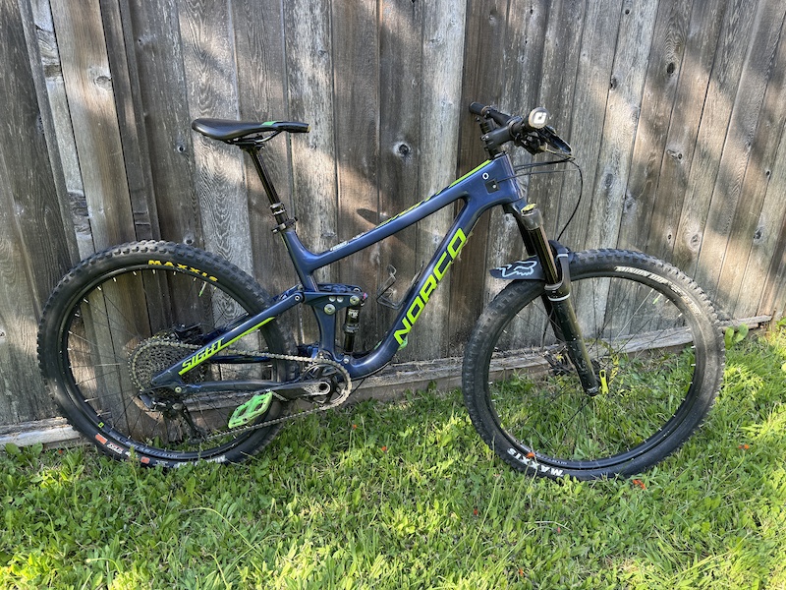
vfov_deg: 56.8
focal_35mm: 24
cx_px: 393
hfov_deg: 71.6
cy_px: 295
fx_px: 545
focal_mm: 6.76
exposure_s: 1/135
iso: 64
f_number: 1.78
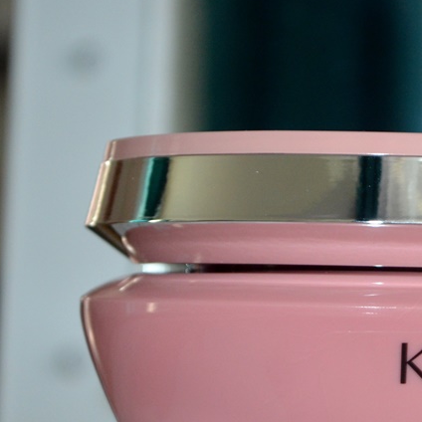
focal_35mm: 178
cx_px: 482
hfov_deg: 9.7
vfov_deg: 9.8
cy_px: 301
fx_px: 2456
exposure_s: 1/60
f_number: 5.6
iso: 1100
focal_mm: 55
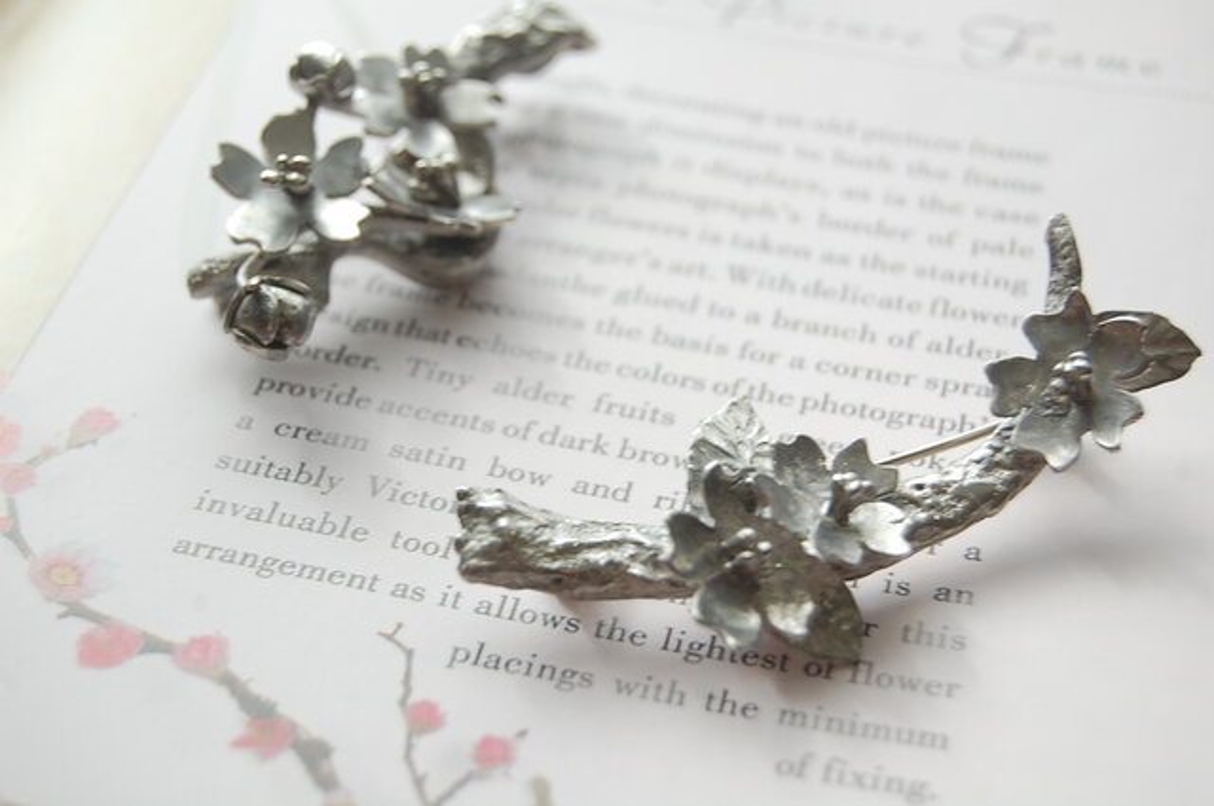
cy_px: 403
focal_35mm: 72
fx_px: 2425
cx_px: 607
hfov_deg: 28.1
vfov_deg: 18.9
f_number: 5.6
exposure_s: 1/30
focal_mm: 48
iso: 200
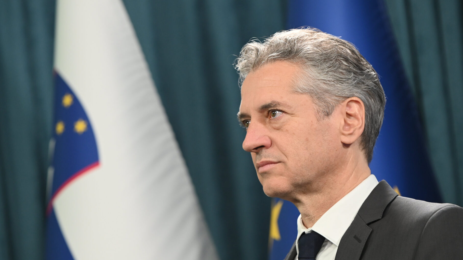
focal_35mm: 236
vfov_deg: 5.1
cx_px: 235
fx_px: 2897
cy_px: 131
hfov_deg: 9.1
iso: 2000
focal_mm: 200
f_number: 5
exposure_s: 1/250
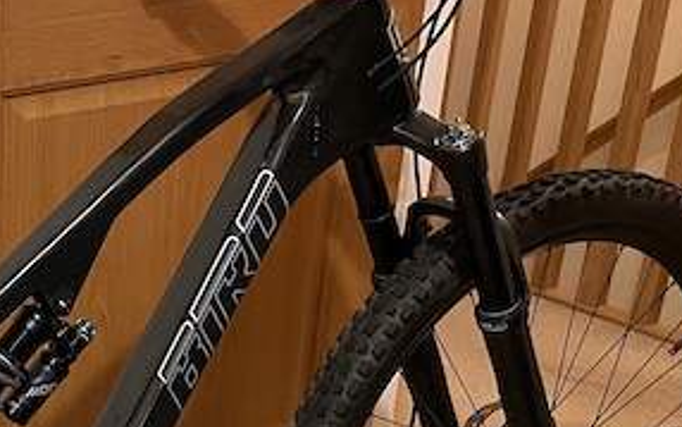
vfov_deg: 16.4
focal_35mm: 77
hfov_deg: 24.8
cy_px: 477
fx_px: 1432
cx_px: -83
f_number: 1.6
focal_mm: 4.2
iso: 400
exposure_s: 1/33
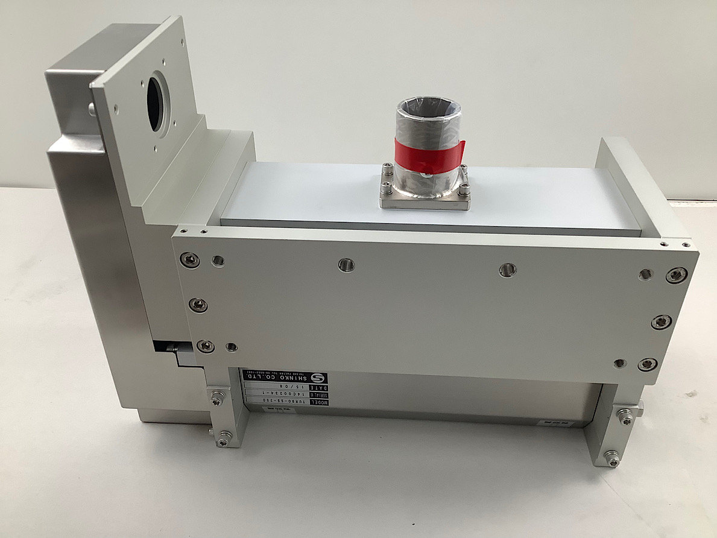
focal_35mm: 31
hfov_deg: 58.3
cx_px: 358
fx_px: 642
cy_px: 269
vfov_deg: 45.4
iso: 80
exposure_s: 1/100
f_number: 2.4
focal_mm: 3.3
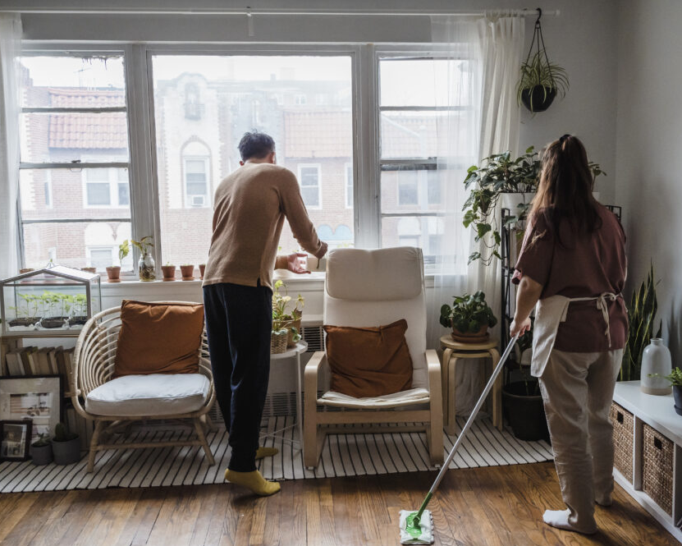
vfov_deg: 40.1
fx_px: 747
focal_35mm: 37
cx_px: 395
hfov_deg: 48.9
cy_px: 273
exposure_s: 1/1600
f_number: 4.5
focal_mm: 32
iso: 2500
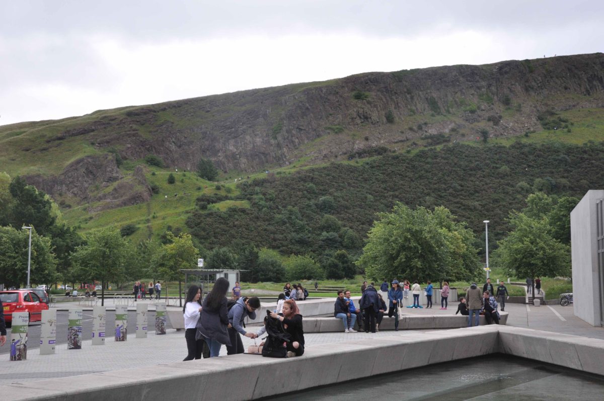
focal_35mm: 52
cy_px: 200
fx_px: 880
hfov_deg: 37.9
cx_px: 302
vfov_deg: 25.7
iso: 640
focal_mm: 35
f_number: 8
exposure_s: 1/640
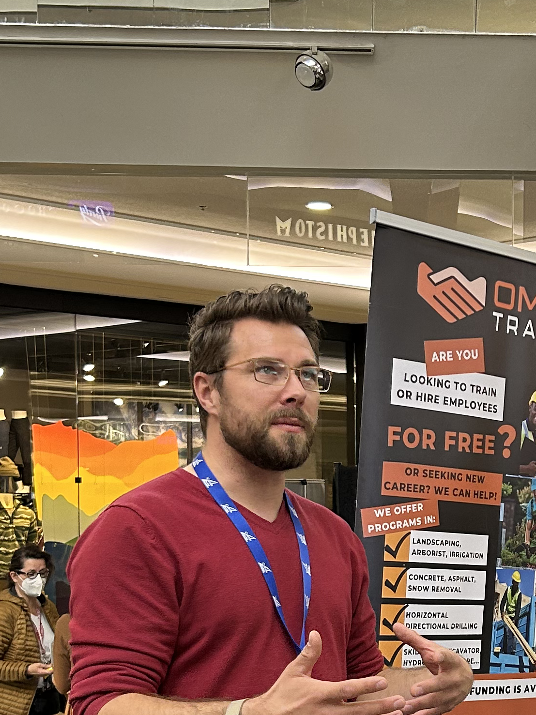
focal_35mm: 71
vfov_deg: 27.0
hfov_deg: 20.4
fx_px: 1466
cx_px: 448
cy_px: 543
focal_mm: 5.7
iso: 125
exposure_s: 1/120
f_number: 1.5
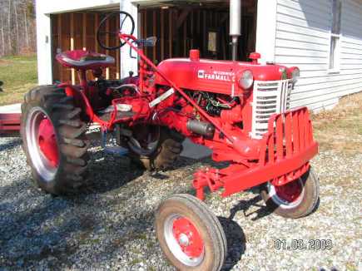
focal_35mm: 36
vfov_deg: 39.6
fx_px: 376
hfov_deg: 51.4
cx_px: 181
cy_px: 136
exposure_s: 1/500
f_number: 3.2
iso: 64
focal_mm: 6
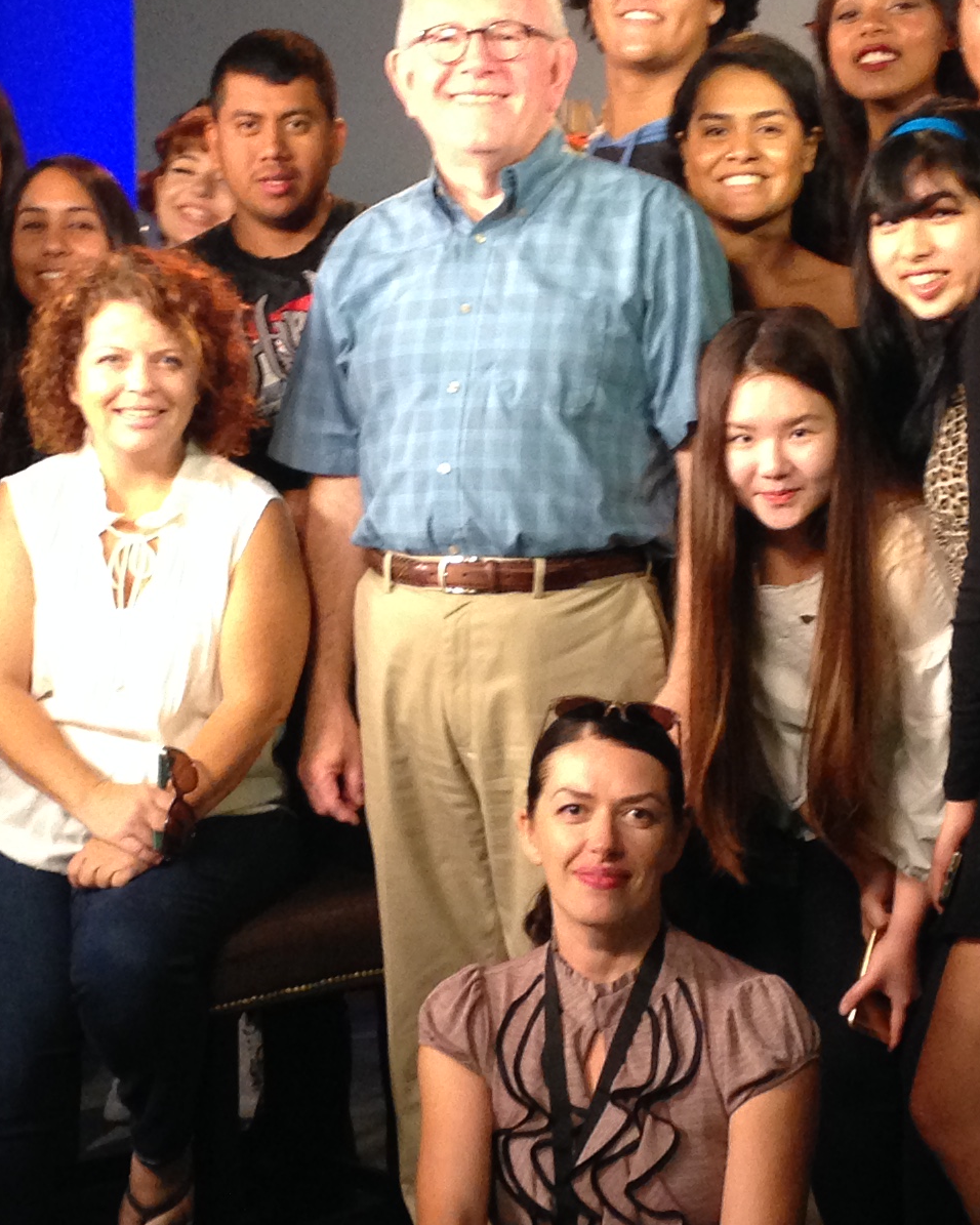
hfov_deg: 17.5
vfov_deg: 21.7
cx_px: 420
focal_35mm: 88
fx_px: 3190
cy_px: 725
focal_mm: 4.12
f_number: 2.4
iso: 200
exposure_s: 1/20
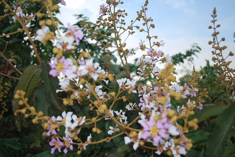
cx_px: 118
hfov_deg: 61.9
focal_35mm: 30
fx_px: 196
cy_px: 78
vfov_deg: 43.7
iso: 110
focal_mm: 20
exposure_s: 1/125
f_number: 3.8
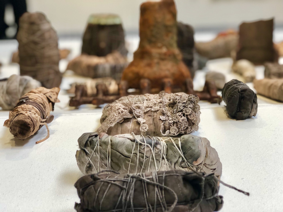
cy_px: 106
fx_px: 466
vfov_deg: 25.7
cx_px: 142
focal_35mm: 57
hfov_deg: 33.8
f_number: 2.8
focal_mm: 6.6
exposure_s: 1/33
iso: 40
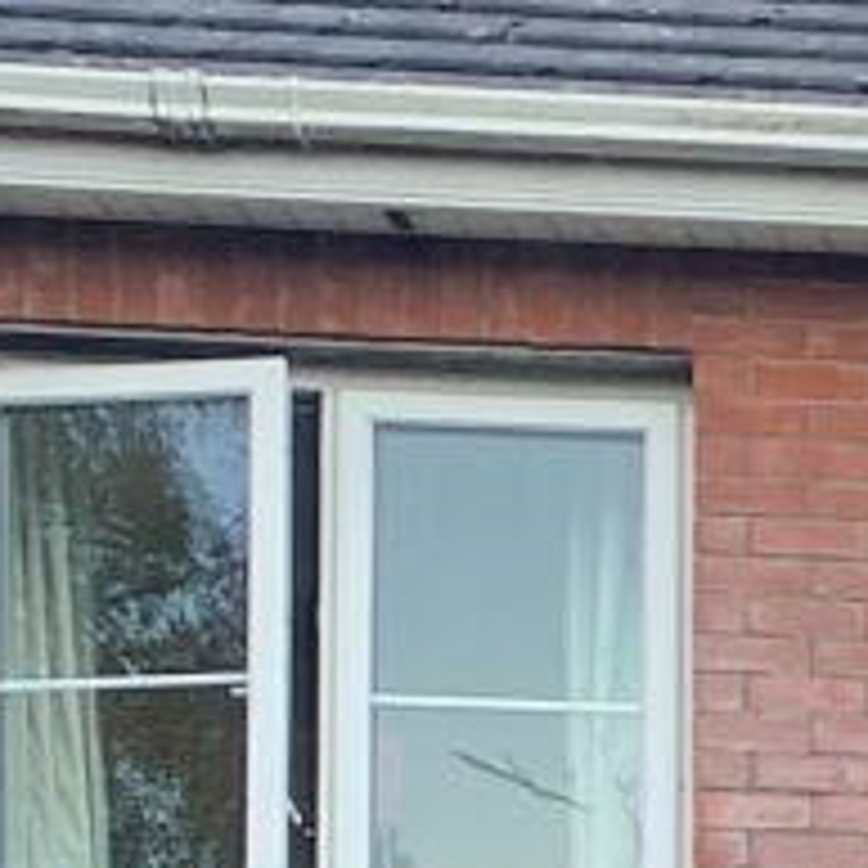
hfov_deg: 8.0
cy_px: 1943
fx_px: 5419
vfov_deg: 8.5
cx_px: 2456
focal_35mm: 191
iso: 32
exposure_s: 1/919
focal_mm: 4.25
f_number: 1.8
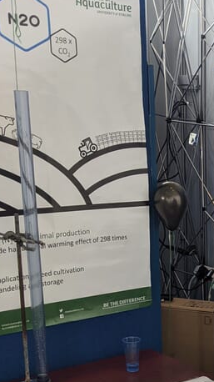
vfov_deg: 28.3
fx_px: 728
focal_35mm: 72
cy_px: 338
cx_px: 342
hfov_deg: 15.2
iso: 134
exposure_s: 1/125
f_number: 1.8
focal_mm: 4.44
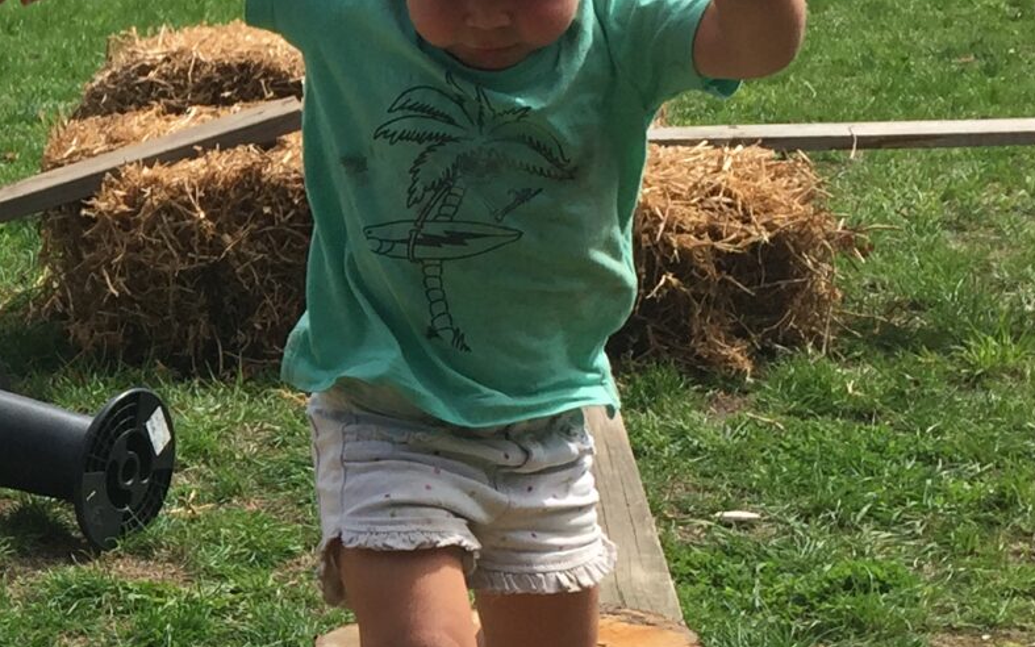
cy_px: 441
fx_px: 2821
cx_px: -263
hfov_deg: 19.4
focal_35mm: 100
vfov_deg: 13.1
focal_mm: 4.15
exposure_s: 1/1464
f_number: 2.2
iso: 32
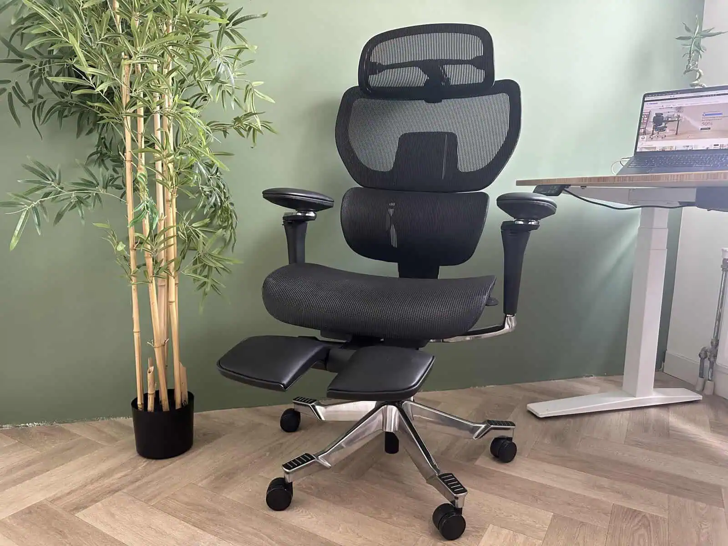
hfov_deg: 71.6
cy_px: 273
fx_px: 505
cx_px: 364
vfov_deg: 56.8
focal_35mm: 24
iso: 250
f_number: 1.78
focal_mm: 6.86
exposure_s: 1/60
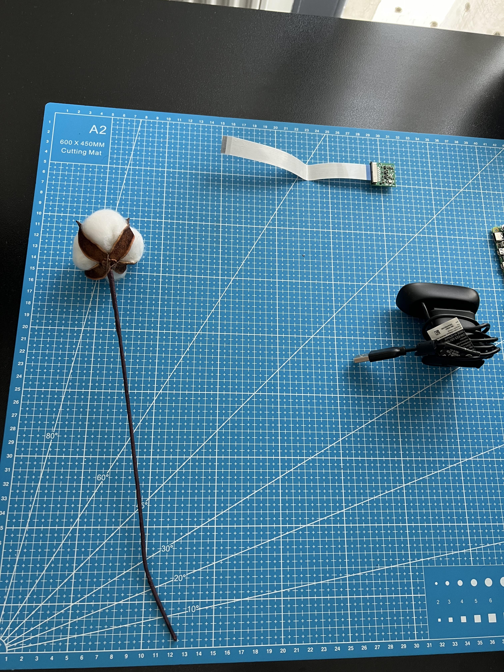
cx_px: 252
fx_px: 505
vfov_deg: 67.3
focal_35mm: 26
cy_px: 336
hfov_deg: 53.1
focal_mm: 5.7
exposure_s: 1/75
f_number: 1.5
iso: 125
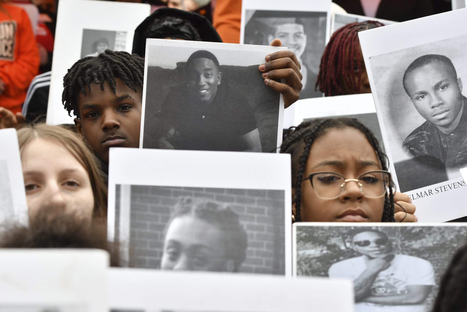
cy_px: 156
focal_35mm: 117
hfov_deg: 17.5
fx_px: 1518
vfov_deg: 11.7
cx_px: 234
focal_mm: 78
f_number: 5.6
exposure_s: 1/800
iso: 500
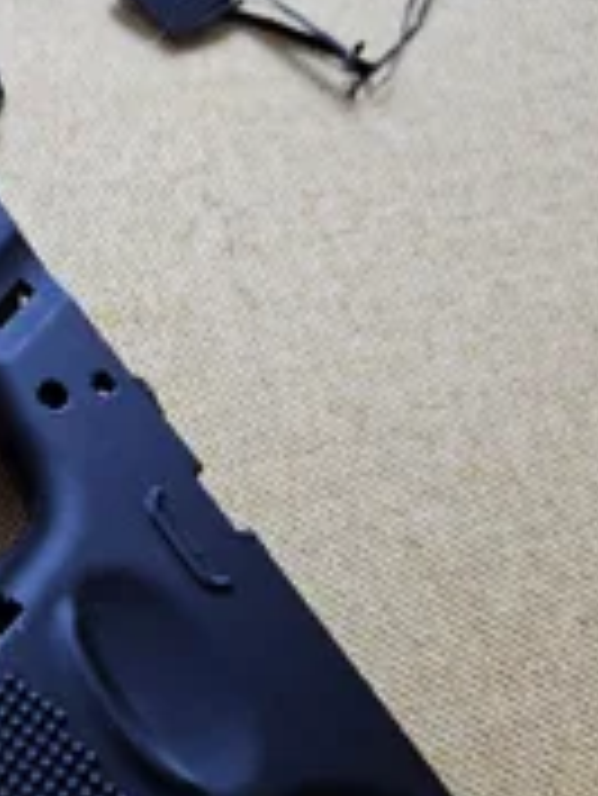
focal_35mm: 52
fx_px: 1196
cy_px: 513
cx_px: -31
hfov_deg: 26.2
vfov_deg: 36.5
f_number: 1.8
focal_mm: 5.4
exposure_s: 1/30
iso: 640
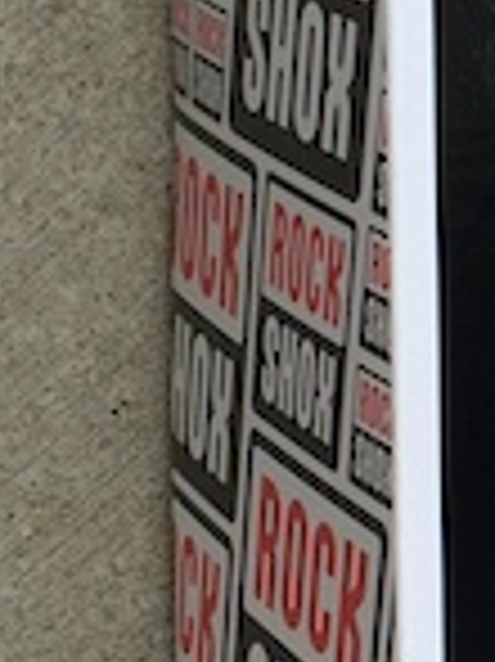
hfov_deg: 9.0
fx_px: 3017
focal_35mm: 158
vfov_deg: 12.5
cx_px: 878
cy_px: 324
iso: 40
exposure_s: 1/120
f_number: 2.2
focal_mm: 4.15
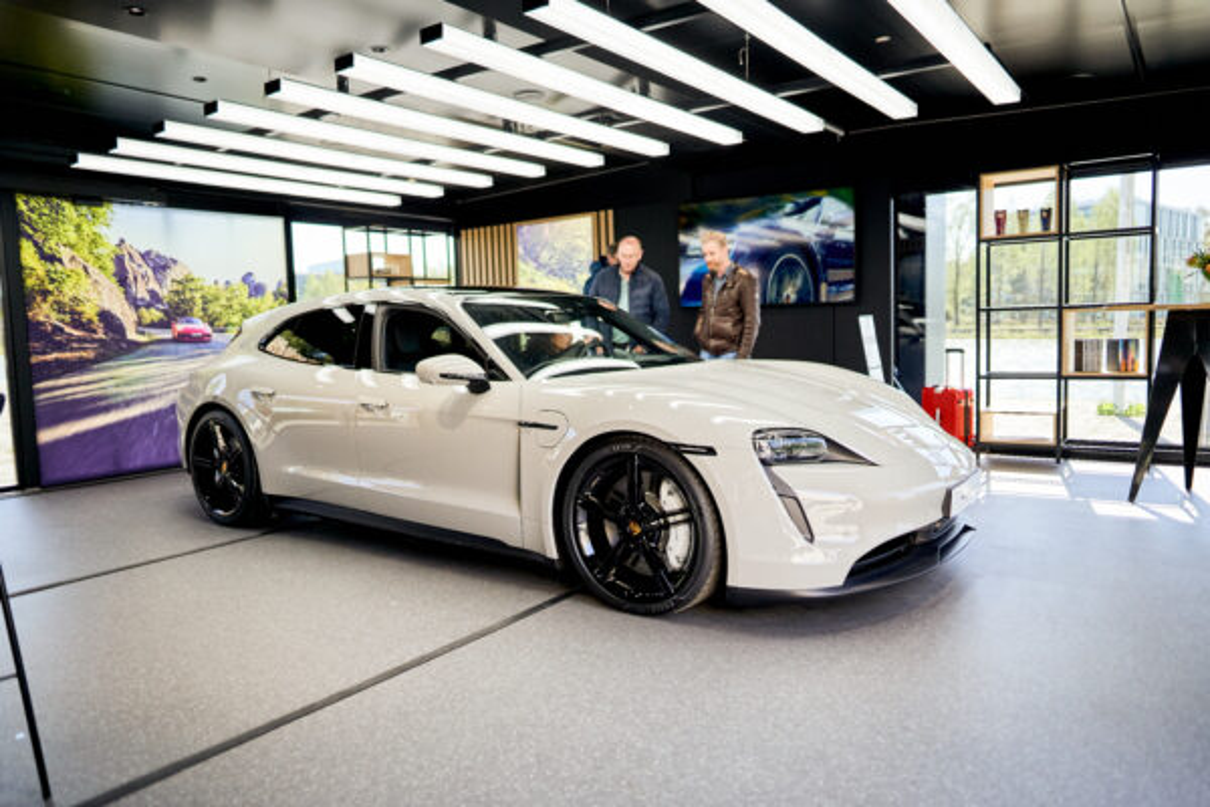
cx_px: 605
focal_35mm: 24
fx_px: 807
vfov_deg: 53.1
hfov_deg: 73.7
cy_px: 404
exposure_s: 1/5000
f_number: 1.4
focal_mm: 24
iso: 800
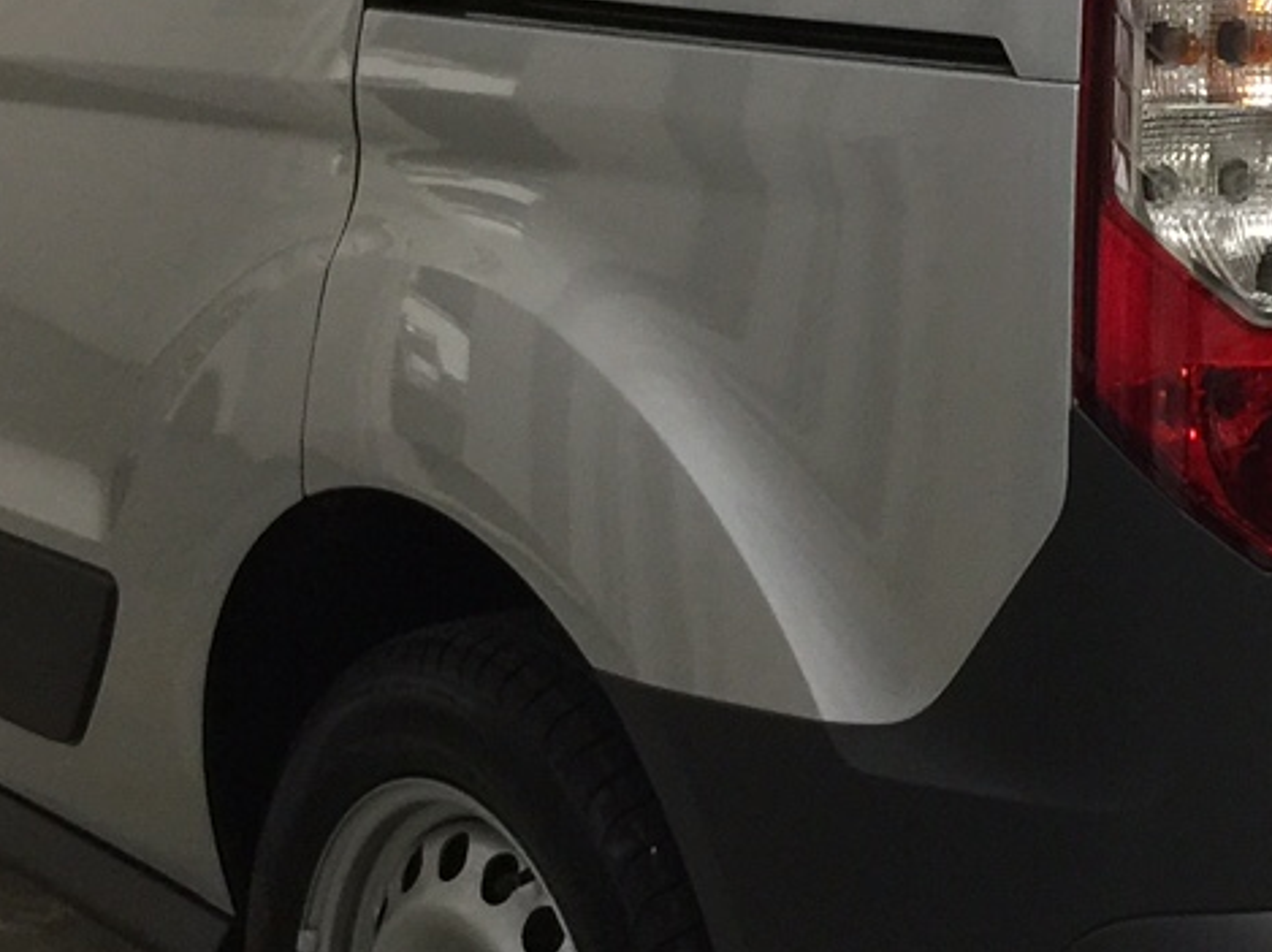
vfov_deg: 14.5
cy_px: 193
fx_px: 3709
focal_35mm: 101
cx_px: 903
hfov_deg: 19.4
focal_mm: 4.15
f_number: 2.2
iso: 100
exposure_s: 1/17
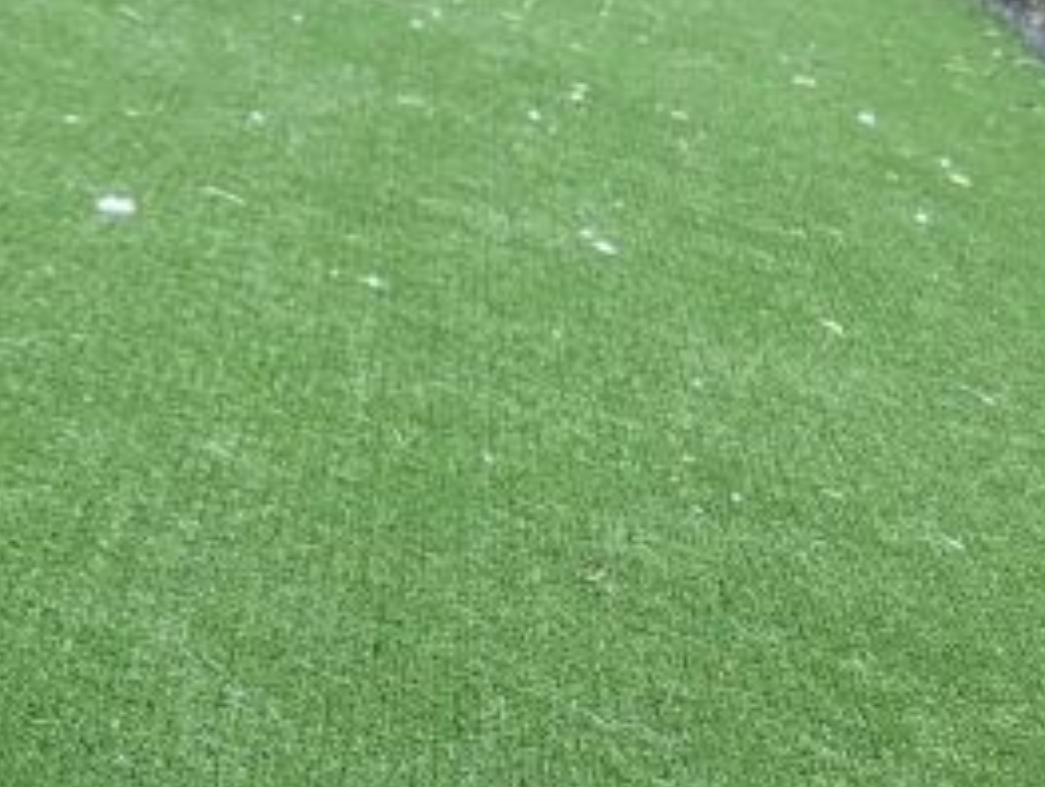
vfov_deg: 18.0
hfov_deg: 20.5
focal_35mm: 82
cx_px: -513
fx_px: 2479
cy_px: 308
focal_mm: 6.7
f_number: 1.8
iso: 50
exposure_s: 1/163
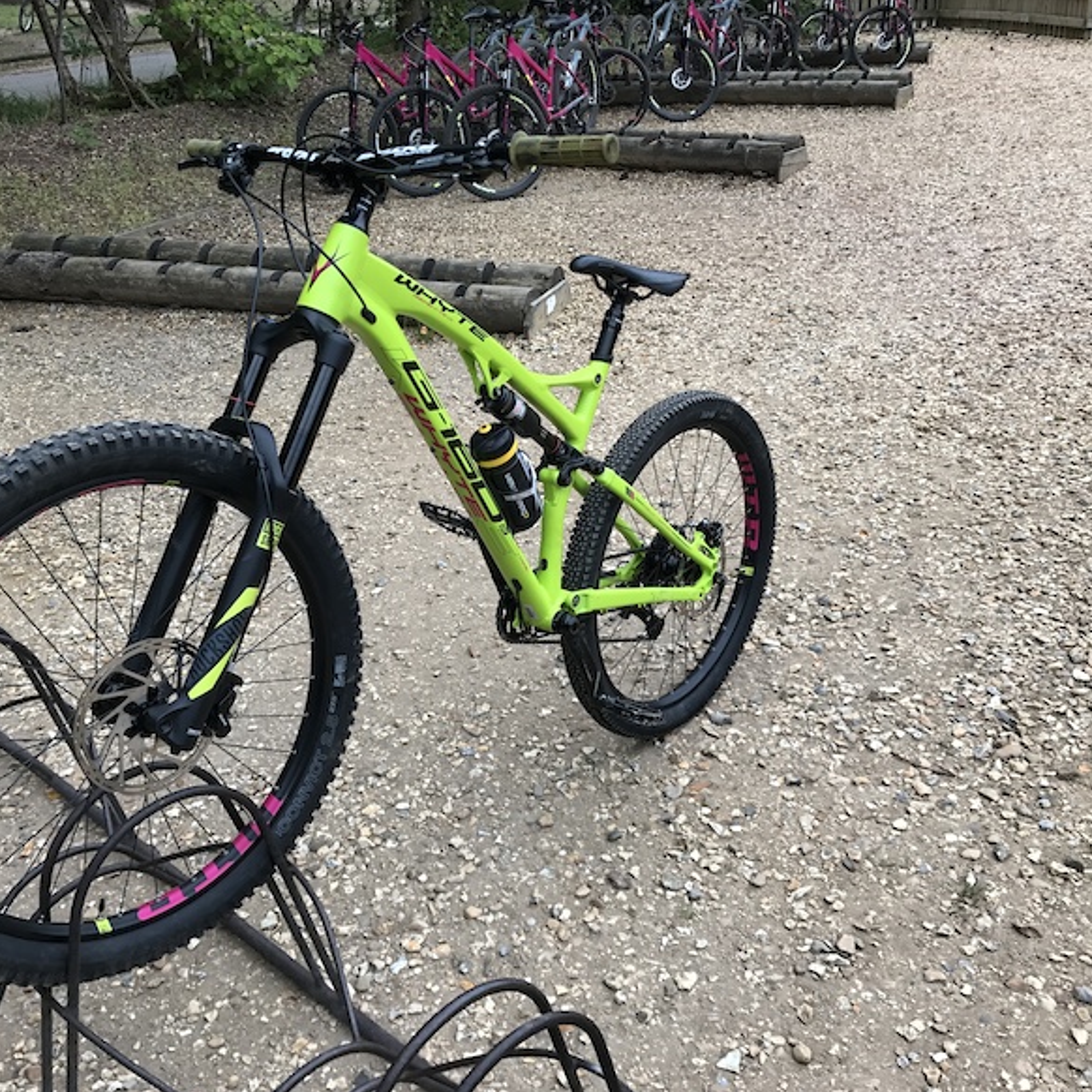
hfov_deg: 48.4
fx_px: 1213
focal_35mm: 34
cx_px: 499
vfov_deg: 48.4
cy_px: 559
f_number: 1.8
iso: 20
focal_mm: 3.99
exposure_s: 1/133
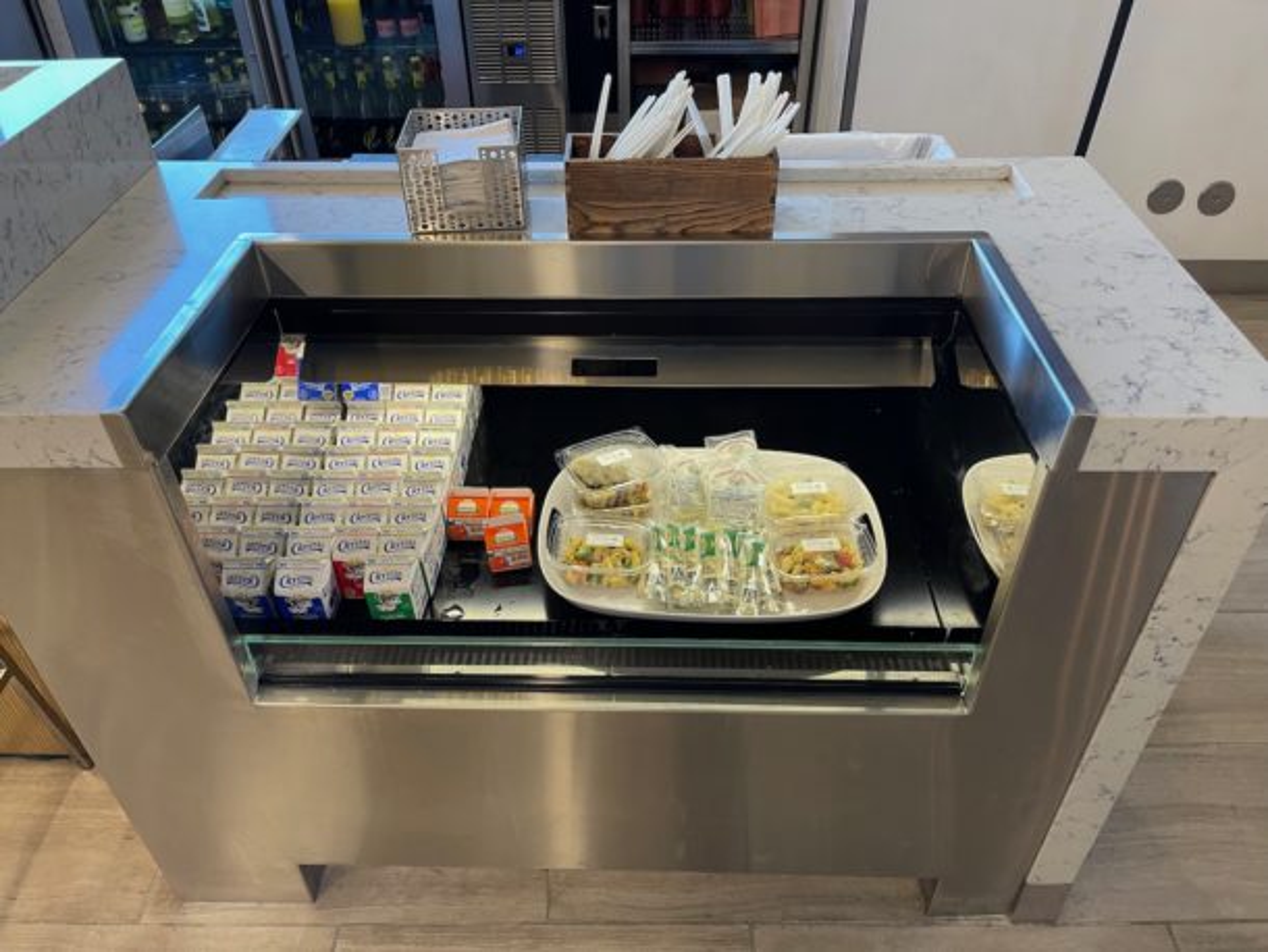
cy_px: 476
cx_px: 634
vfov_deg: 53.1
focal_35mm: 26
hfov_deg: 67.3
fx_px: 953
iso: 100
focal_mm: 5.1
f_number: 1.6
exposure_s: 1/60
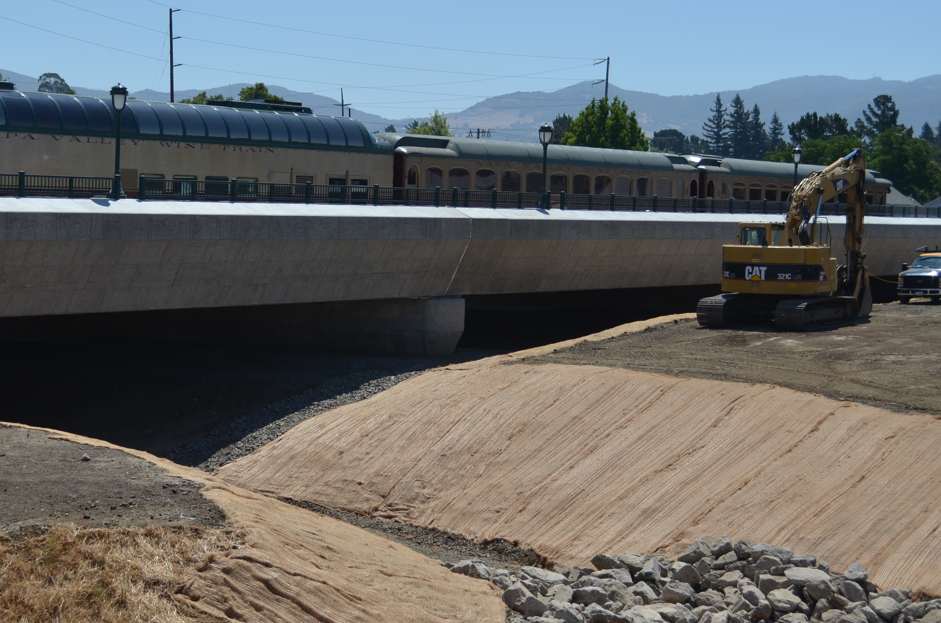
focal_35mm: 67
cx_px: 427
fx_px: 1742
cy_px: 287
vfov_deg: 20.3
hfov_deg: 30.2
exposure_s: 1/2500
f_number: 4.5
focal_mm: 29
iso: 250
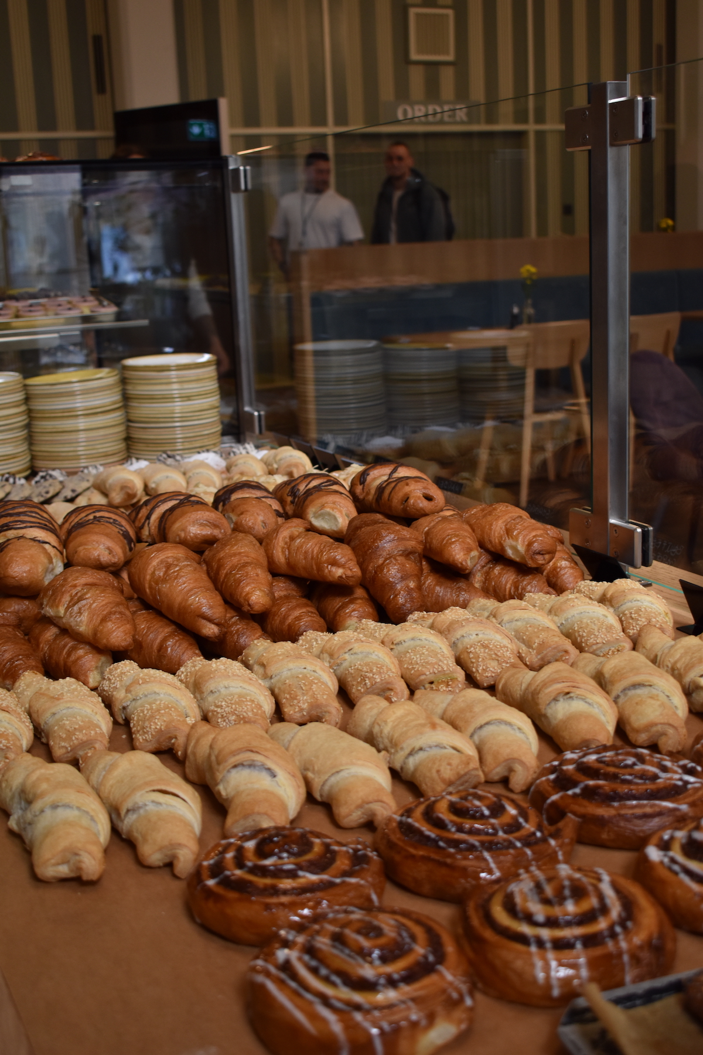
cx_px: 352
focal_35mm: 44
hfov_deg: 30.8
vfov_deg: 45.0
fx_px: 1274
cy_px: 528
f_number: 4.5
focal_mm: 29
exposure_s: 1/100
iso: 500
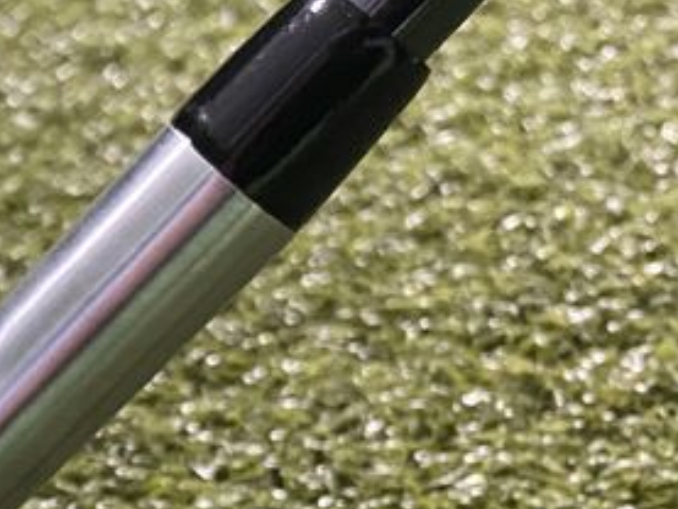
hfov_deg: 16.7
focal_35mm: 96
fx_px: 1881
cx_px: -570
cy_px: 585
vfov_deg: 15.0
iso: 500
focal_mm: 4.25
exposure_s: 1/43
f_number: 1.8
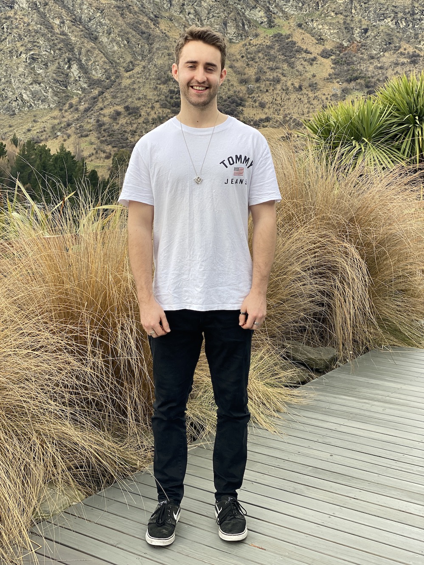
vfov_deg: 36.8
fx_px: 849
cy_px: 282
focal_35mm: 52
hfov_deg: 28.0
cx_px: 212
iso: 20
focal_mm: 6
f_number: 2
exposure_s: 1/256
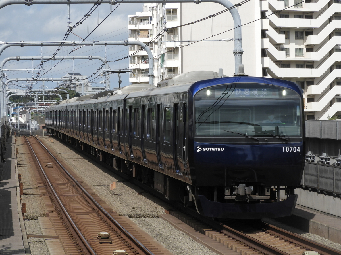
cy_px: 128
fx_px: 1478
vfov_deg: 9.9
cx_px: 170
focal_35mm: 150
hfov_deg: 13.2
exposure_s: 1/640
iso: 100
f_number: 5.8
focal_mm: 26.9
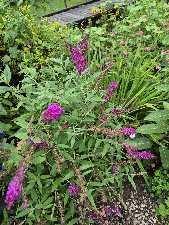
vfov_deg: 73.9
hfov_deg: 58.9
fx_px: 150
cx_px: 84
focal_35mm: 23
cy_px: 112
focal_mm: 5.4
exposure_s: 1/528
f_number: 1.8
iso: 25
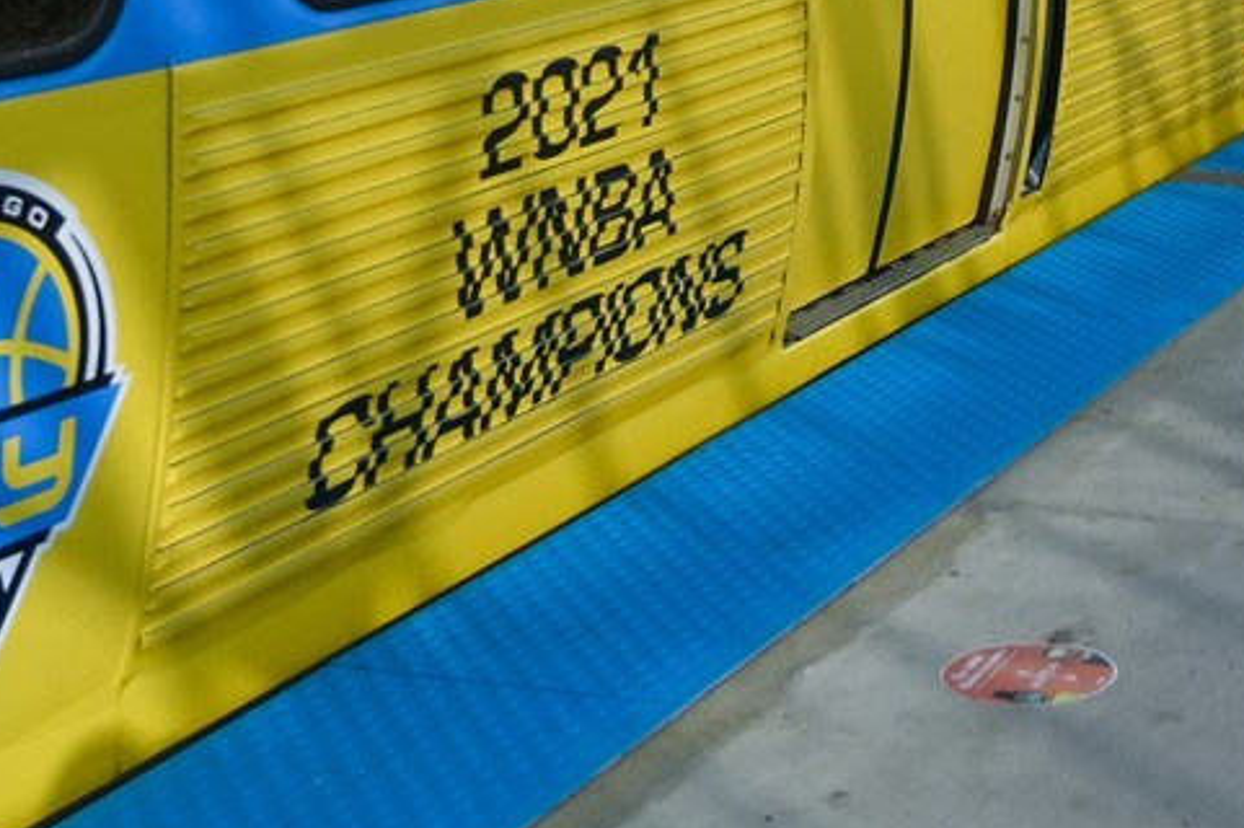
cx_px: 1490
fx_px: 2590
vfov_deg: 16.5
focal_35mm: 75
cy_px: -417
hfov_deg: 24.5
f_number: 4
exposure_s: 1/8000
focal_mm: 24
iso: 1600
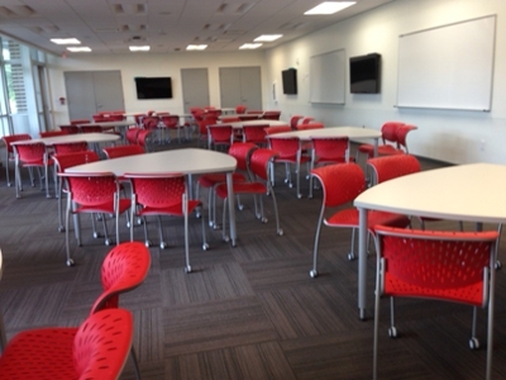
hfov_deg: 55.4
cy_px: 190
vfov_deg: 42.9
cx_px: 253
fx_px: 482
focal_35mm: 33
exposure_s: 1/20
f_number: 2.4
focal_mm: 4.12
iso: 64
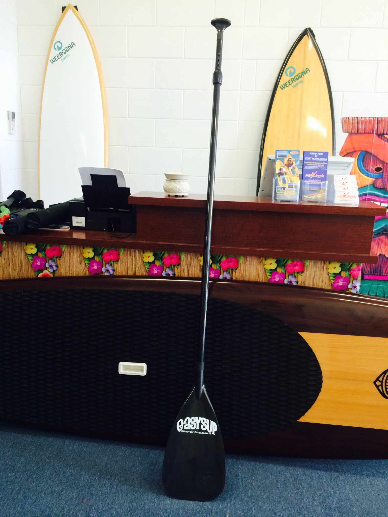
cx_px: 194
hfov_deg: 46.8
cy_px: 258
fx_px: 448
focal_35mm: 30
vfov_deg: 60.0
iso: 125
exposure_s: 1/33
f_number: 2.2
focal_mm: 4.12
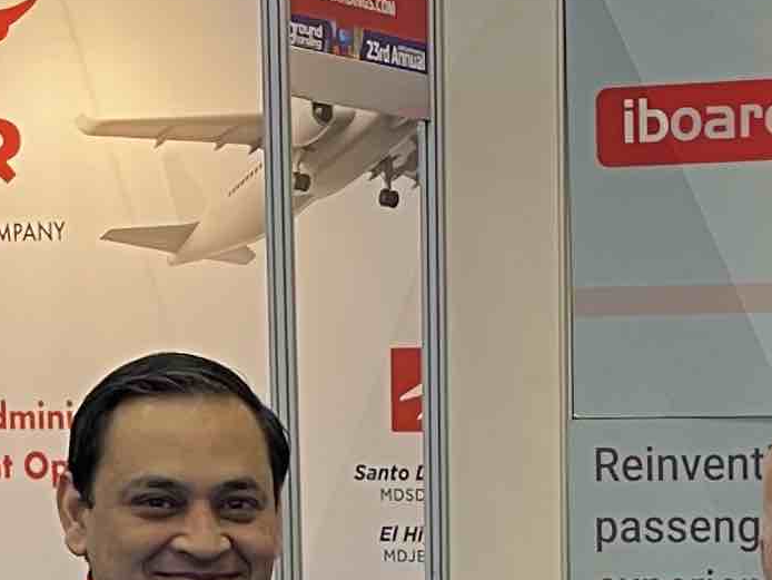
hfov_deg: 13.0
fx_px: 3369
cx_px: 630
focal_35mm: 151
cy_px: 883
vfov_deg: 9.5
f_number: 1.6
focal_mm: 5.1
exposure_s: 1/50
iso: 125
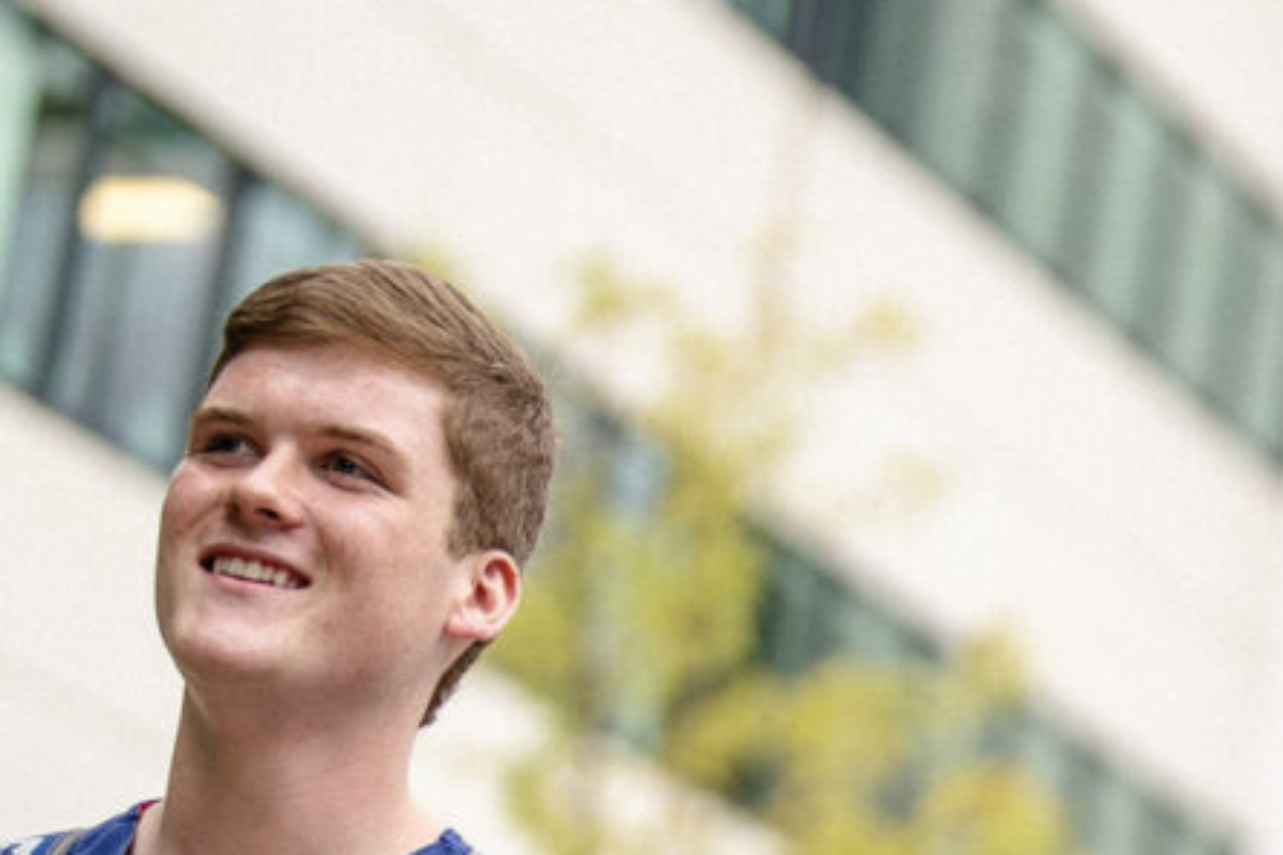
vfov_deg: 7.8
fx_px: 6165
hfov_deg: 11.5
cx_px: 1757
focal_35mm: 173
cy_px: 1089
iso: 100
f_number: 1.2
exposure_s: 1/1000
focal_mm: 50
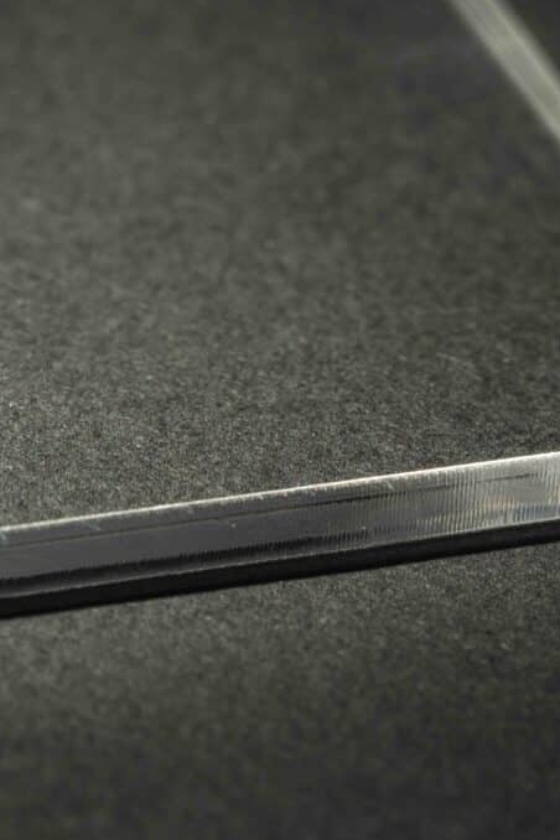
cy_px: 418
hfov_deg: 10.1
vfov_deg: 15.1
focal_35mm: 136
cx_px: 307
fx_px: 3173
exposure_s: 1/200
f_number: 11
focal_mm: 90
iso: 100
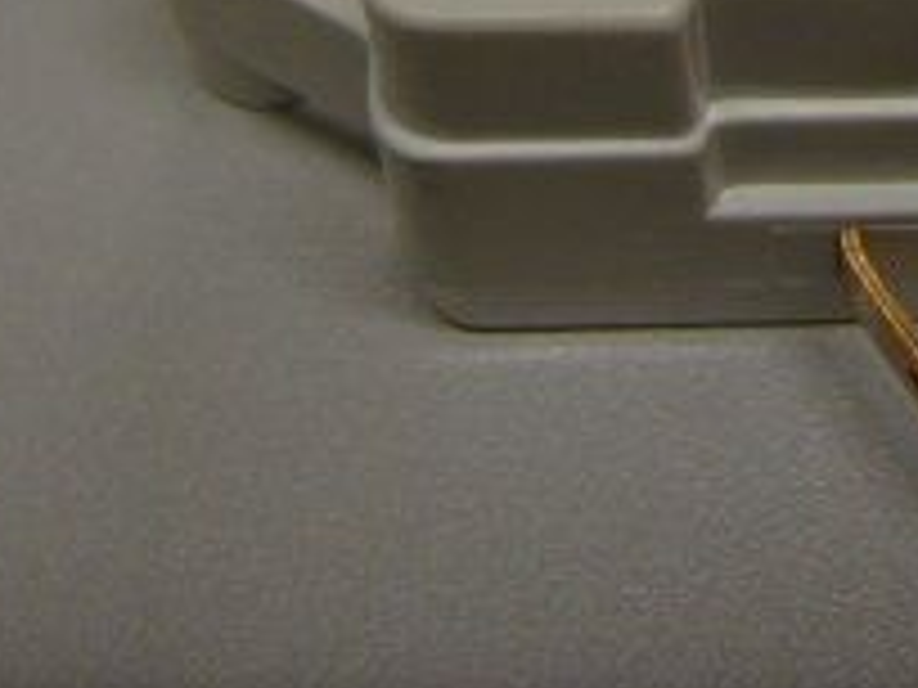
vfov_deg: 12.9
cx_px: 796
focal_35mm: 110
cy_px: -247
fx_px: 2917
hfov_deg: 17.7
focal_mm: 7.4
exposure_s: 1/30
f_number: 2.8
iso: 122
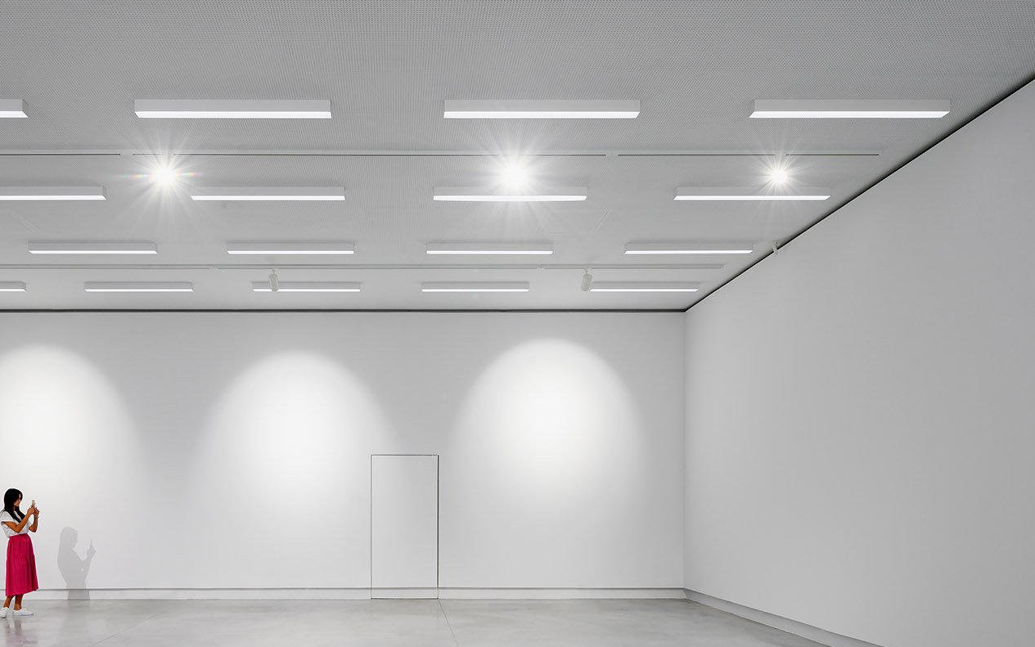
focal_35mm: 26
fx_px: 733
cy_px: 395
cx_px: 413
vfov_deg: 47.3
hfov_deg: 69.7
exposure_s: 1/6
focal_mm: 19
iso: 200
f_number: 10
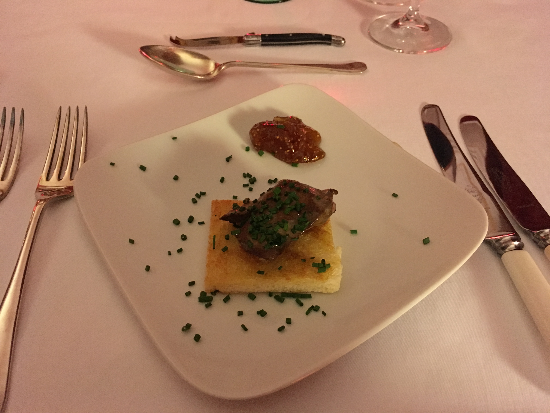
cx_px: 275
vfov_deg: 48.2
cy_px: 206
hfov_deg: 61.7
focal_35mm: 29
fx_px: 461
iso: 640
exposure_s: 1/17
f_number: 2.2
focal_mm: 4.15
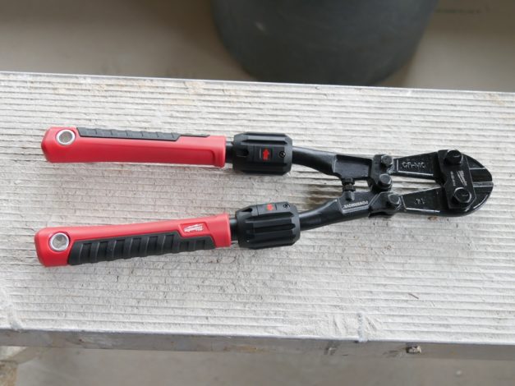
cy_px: 193
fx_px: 714
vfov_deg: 30.3
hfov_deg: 39.7
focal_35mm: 48
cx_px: 258
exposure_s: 1/60
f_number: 4.1
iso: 640
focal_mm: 24
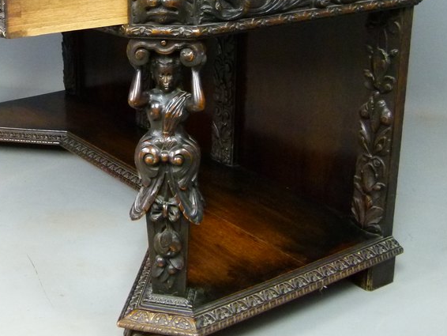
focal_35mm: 53
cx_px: 105
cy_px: 95
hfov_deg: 35.3
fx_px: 685
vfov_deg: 27.3
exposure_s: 1/13
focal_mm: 5.4
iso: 400
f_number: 3
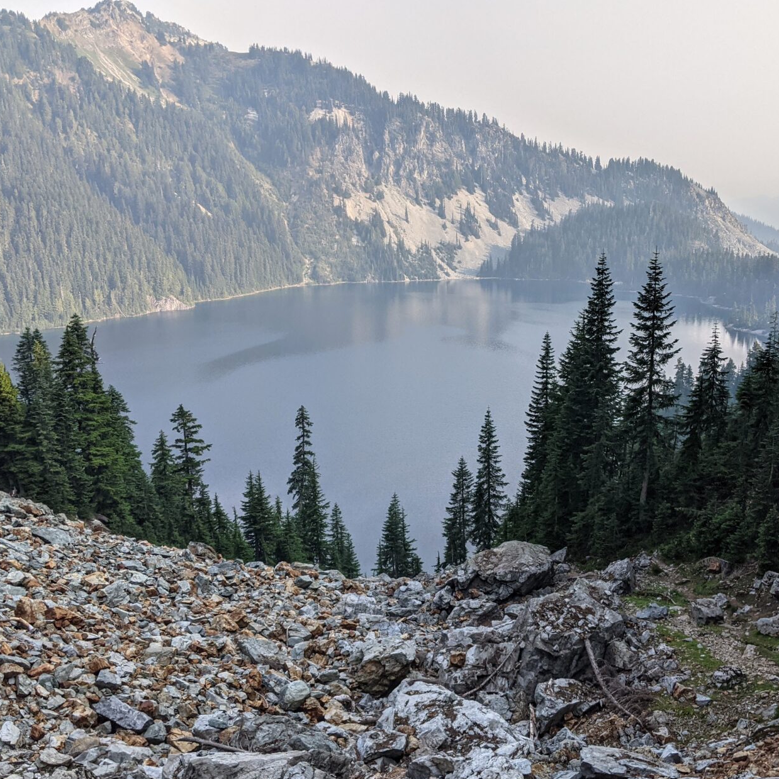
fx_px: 942
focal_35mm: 37
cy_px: 422
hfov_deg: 44.6
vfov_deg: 44.9
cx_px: 486
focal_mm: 4.44
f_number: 1.8
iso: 64
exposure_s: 1/1466
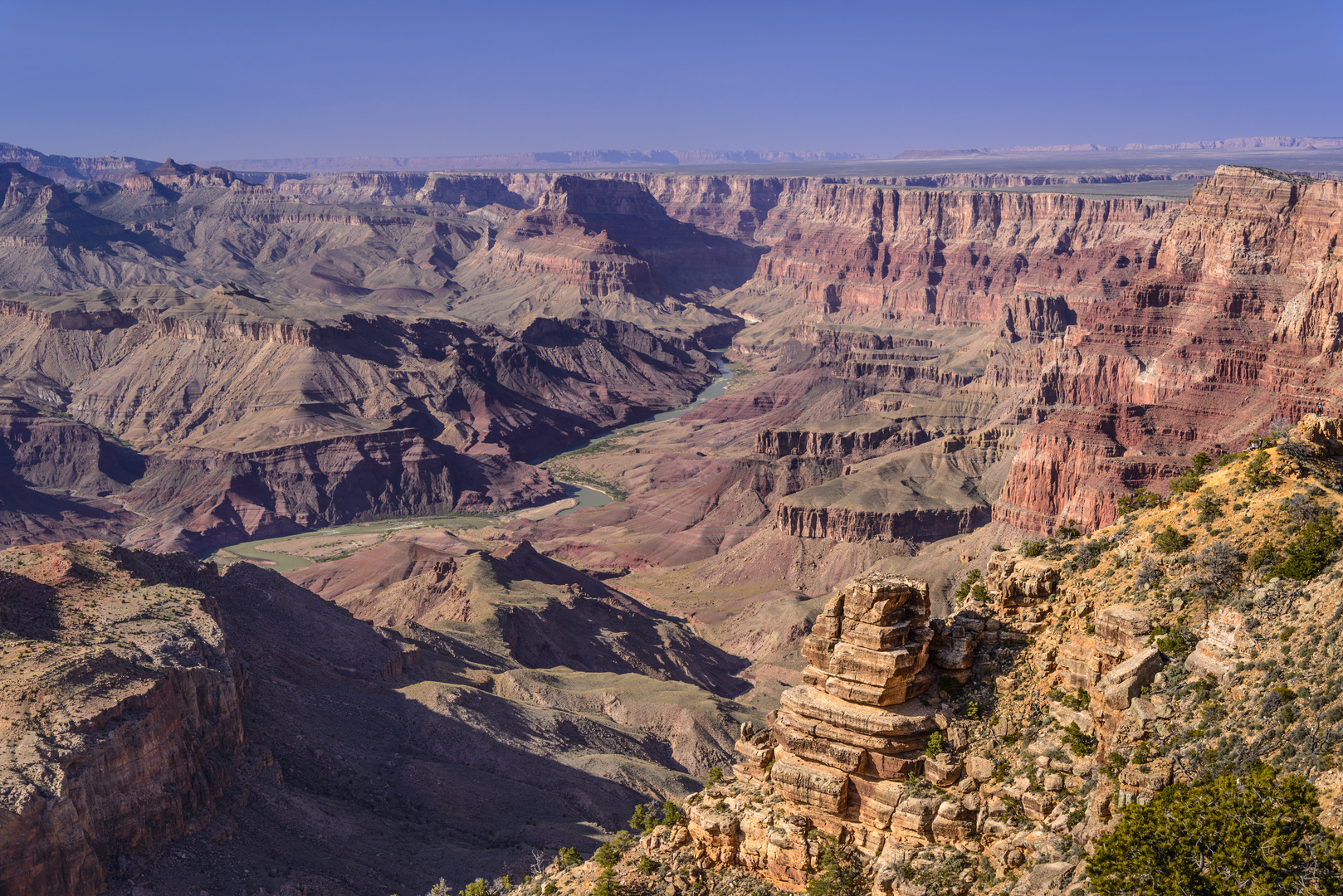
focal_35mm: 46
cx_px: 672
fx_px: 1717
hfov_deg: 42.7
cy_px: 448
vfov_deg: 29.3
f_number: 7.1
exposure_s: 1/125
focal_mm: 46
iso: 100
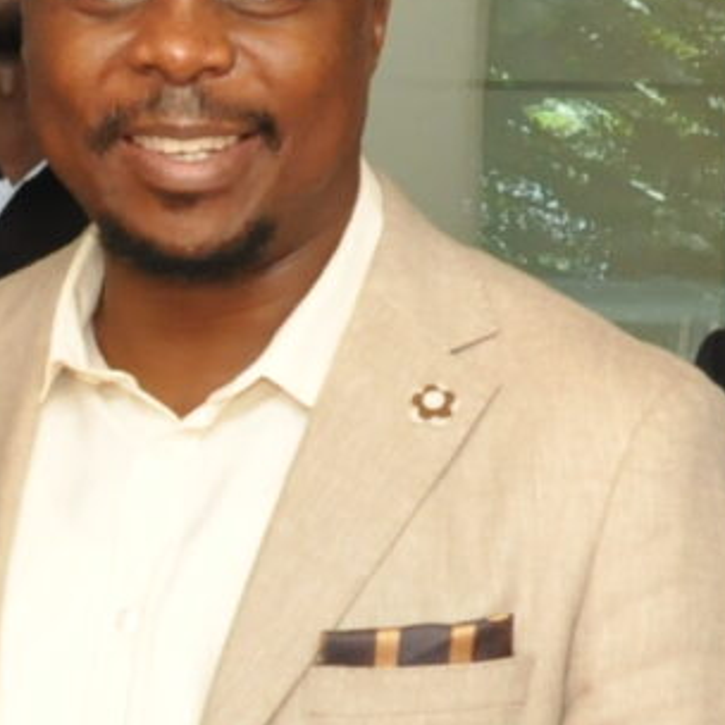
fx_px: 6090
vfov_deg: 6.8
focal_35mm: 257
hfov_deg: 6.6
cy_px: 675
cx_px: -847
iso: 800
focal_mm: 24
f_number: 7.1
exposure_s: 1/60
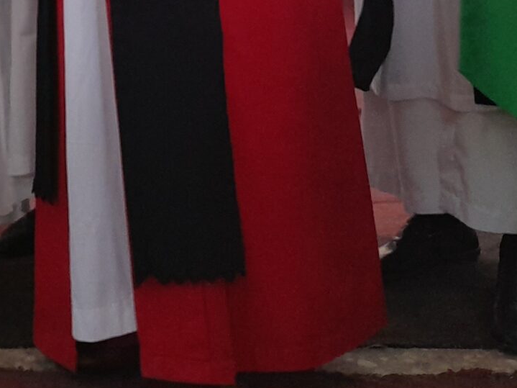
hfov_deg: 21.4
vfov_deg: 14.7
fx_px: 1329
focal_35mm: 89
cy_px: -294
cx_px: 30
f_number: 2
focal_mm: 4.6
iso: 125
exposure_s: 1/50
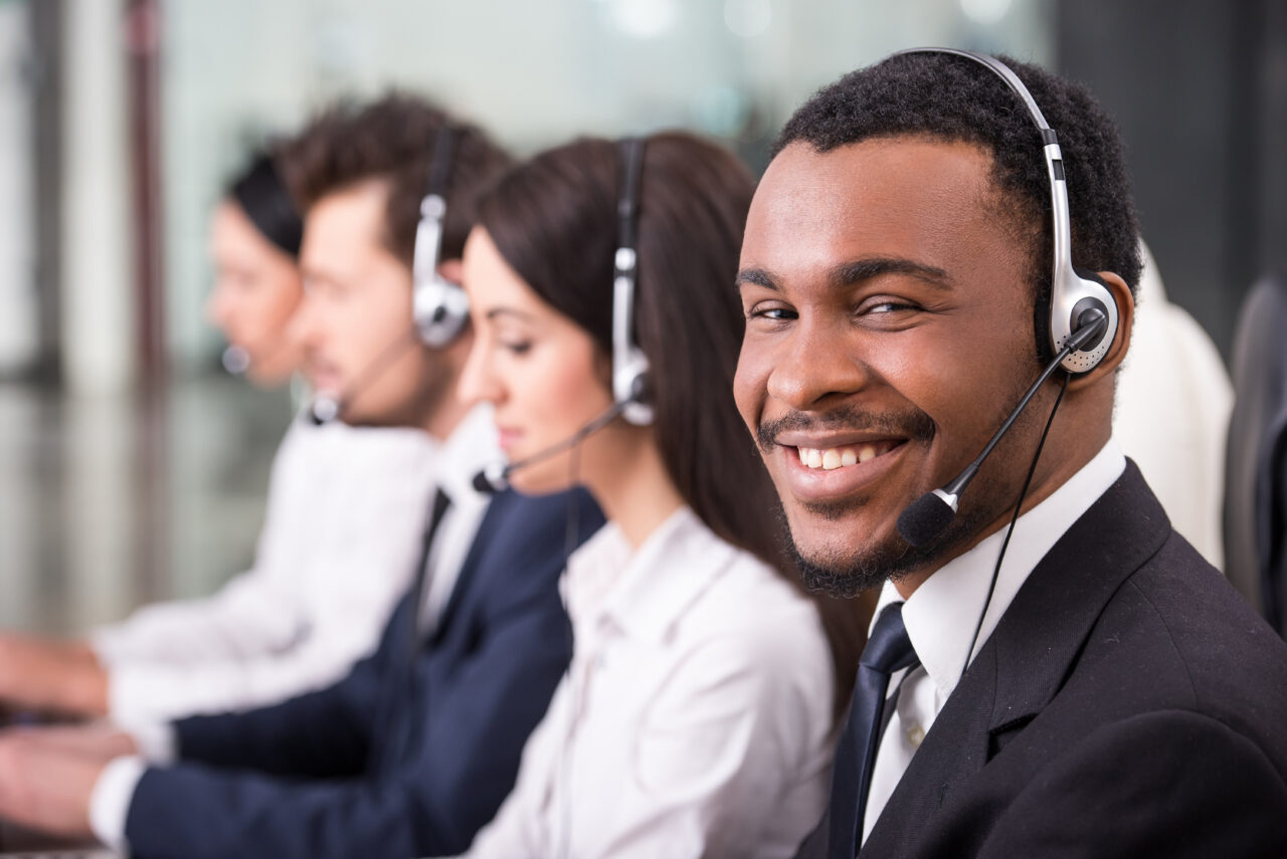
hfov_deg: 18.6
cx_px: 644
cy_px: 430
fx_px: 3935
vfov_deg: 12.5
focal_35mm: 110
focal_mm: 110
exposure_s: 1/125
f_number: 4
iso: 400
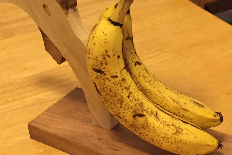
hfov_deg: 29.8
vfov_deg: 20.3
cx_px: 160
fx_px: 432
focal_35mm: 67
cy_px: 57
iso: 250
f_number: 2.2
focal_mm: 4.15
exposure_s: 1/15
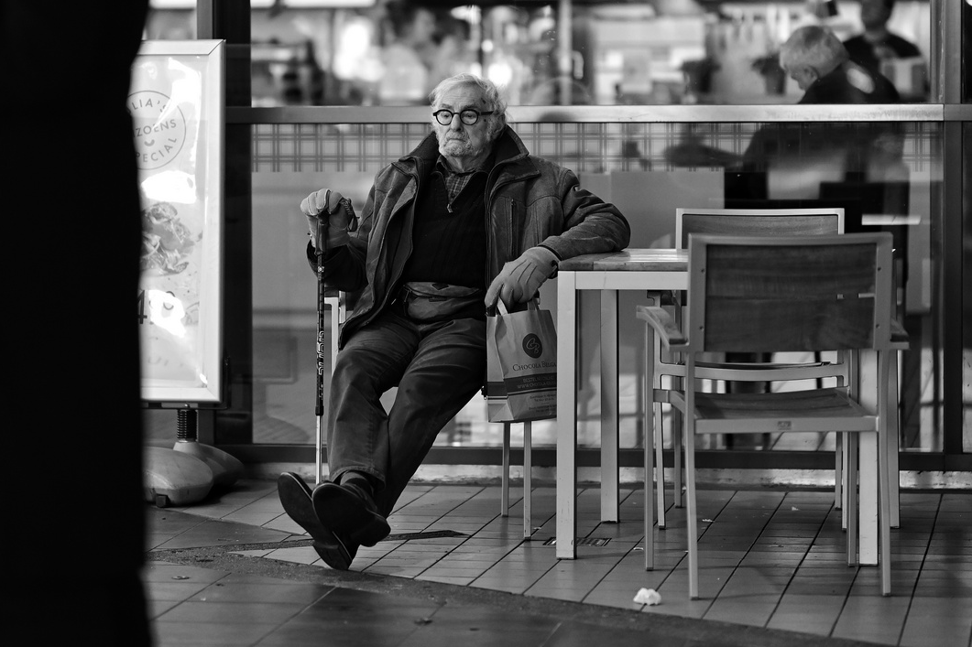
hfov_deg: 15.8
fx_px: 3509
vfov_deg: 10.5
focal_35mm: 130
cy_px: 178
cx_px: 438
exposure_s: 1/2000
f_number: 1.4
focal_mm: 85
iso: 1250
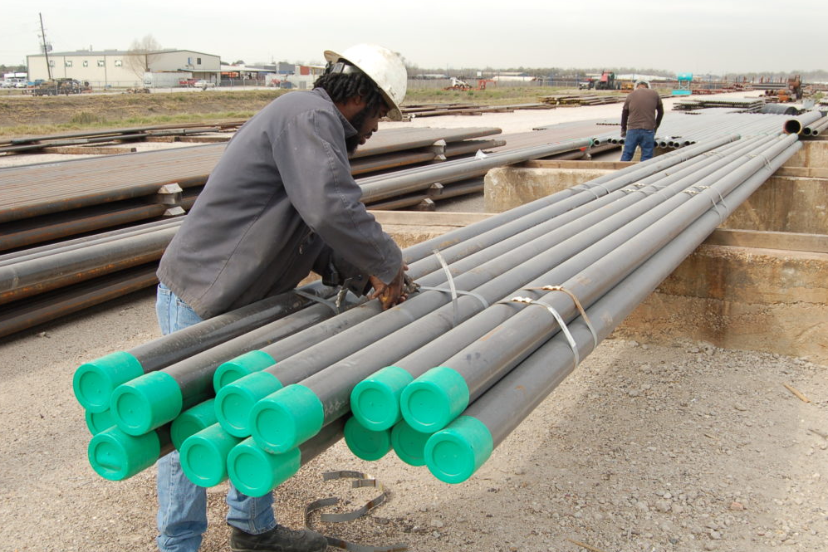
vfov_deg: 33.4
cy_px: 278
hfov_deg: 48.5
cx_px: 414
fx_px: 920
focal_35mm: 40
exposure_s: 1/200
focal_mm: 26
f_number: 7.1
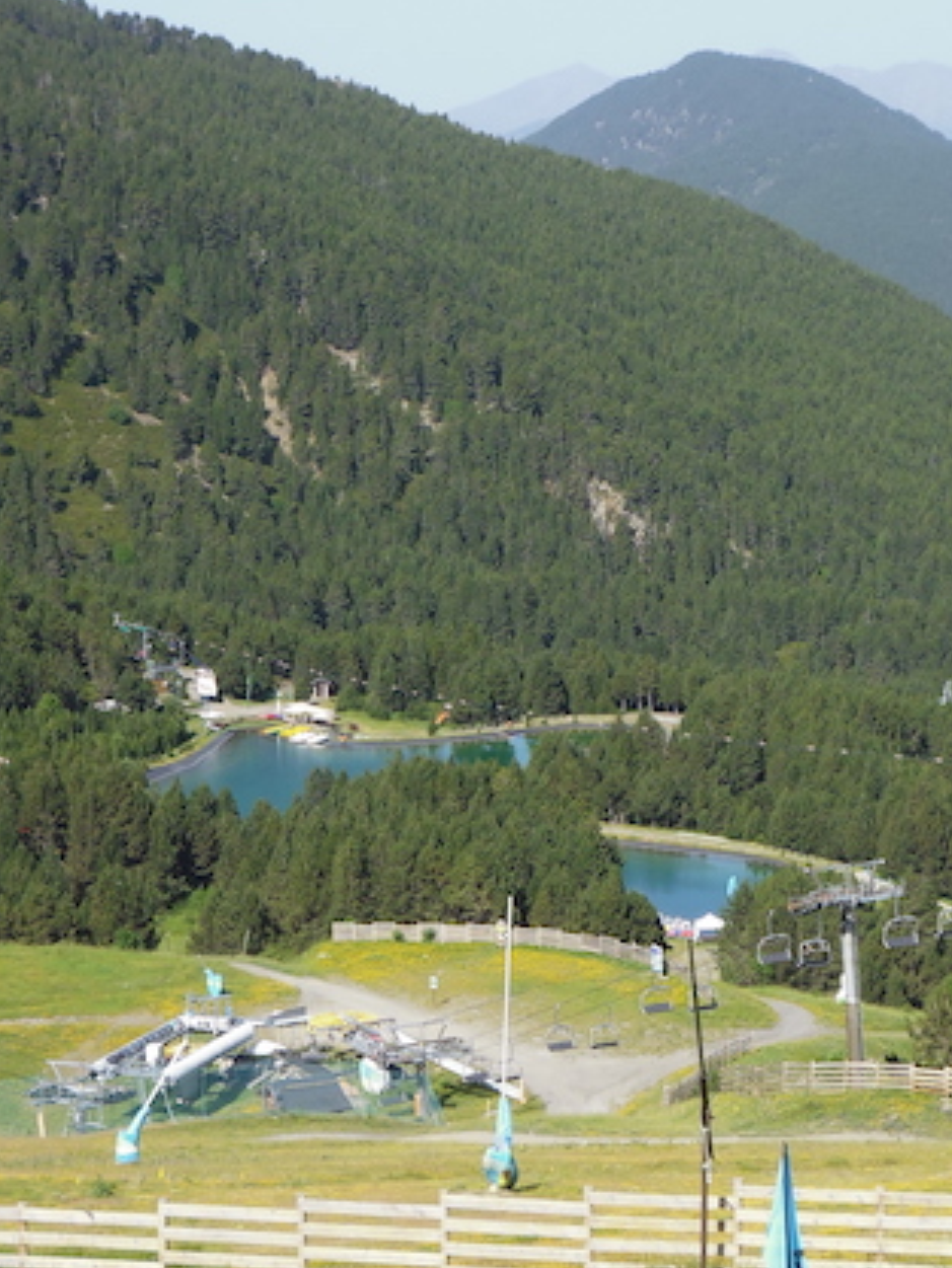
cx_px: 675
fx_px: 3372
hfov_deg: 16.0
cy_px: 623
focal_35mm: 92
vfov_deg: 21.3
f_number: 4.5
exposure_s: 1/400
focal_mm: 10.6
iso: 100
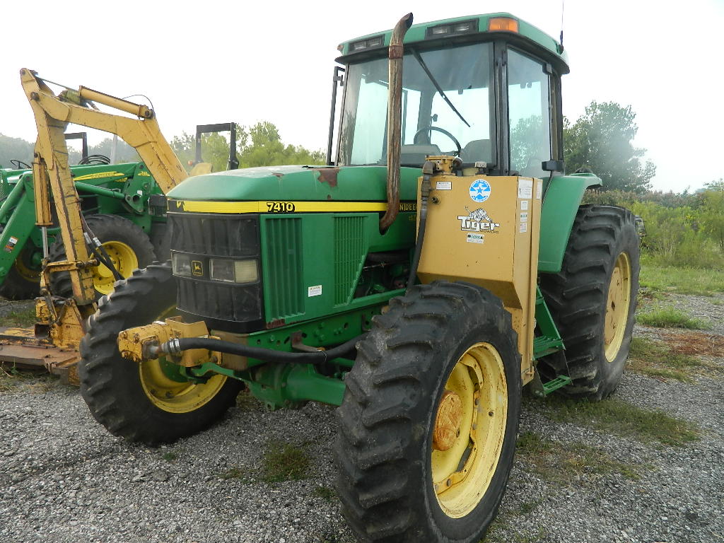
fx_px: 523
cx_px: 362
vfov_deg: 54.9
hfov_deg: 69.4
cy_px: 272
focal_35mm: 25
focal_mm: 4.5
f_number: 3.1
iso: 80
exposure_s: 1/200
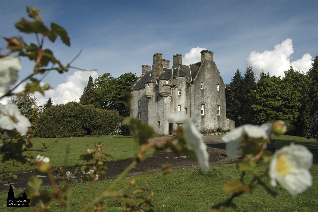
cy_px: 106
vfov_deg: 39.9
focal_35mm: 33
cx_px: 159
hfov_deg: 57.3
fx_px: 291
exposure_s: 1/250
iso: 200
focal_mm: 22
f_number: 8
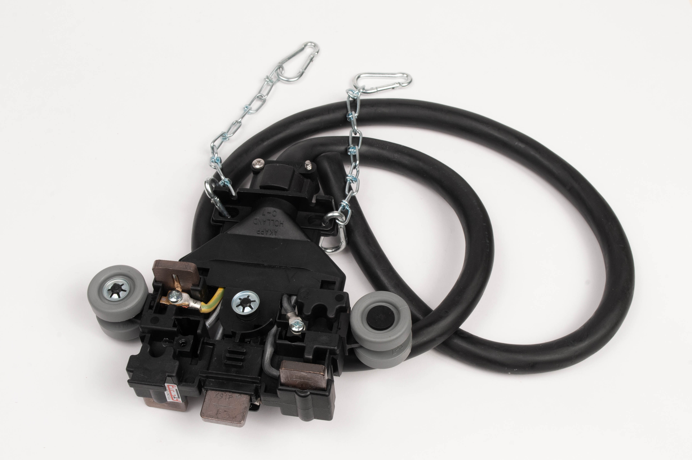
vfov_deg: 21.5
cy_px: 230
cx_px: 346
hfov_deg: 31.9
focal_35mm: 63
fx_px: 1210
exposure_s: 1/60
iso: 200
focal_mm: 42
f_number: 16
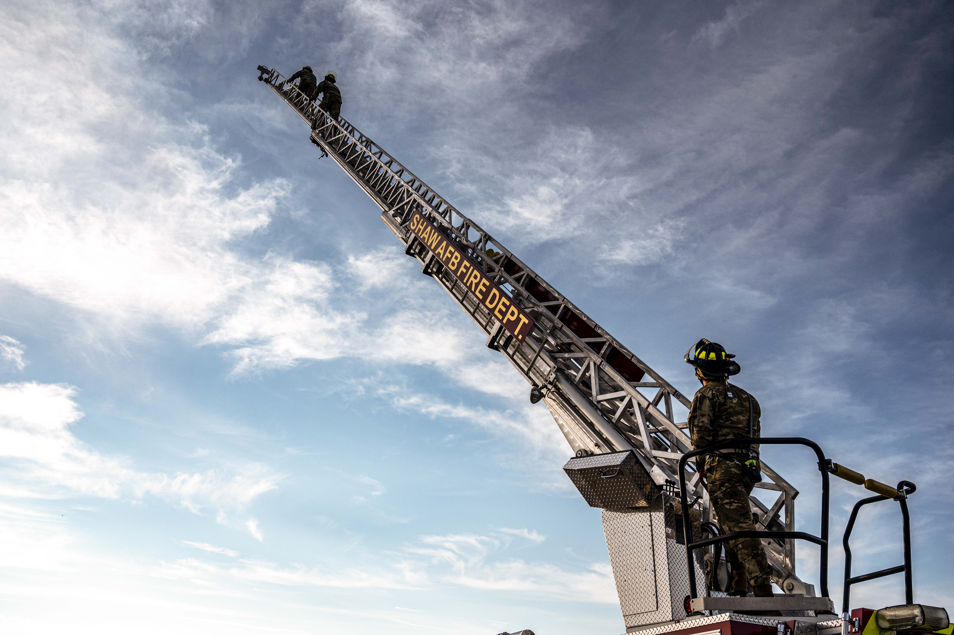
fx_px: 821
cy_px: 318
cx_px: 477
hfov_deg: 60.3
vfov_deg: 42.3
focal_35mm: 31
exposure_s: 1/8000
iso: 500
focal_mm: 31
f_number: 5.6
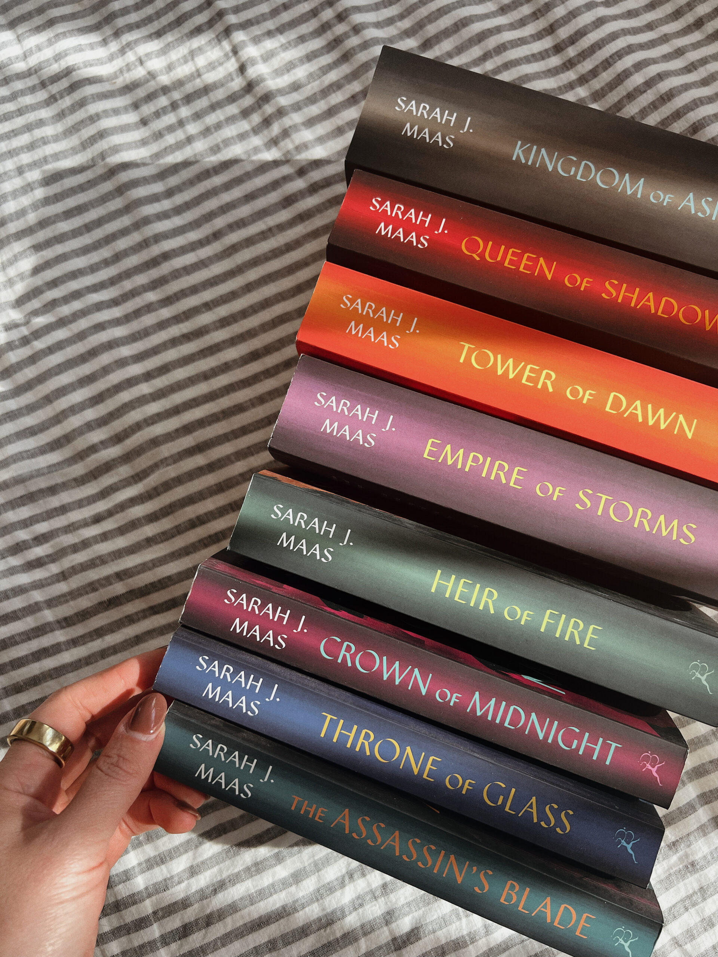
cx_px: 359
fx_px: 719
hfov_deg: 53.1
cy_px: 478
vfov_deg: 67.3
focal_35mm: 26
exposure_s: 1/174
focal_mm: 5.7
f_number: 1.5
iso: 40
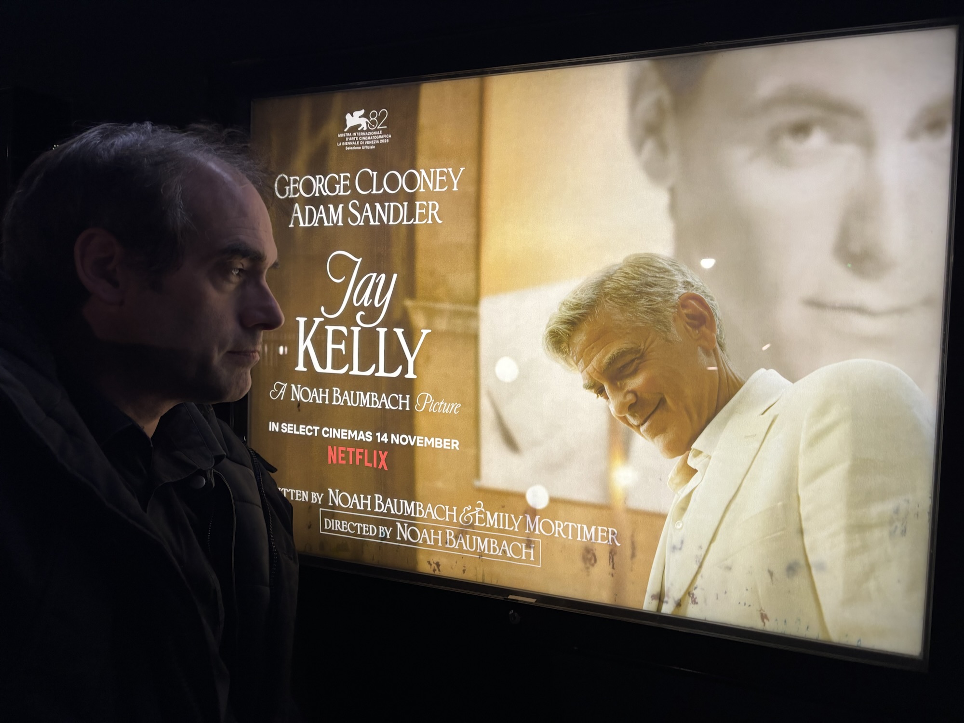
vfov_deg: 53.1
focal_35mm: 26
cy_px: 362
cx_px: 482
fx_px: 724
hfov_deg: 67.3
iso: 160
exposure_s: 1/50
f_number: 1.6
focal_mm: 5.96
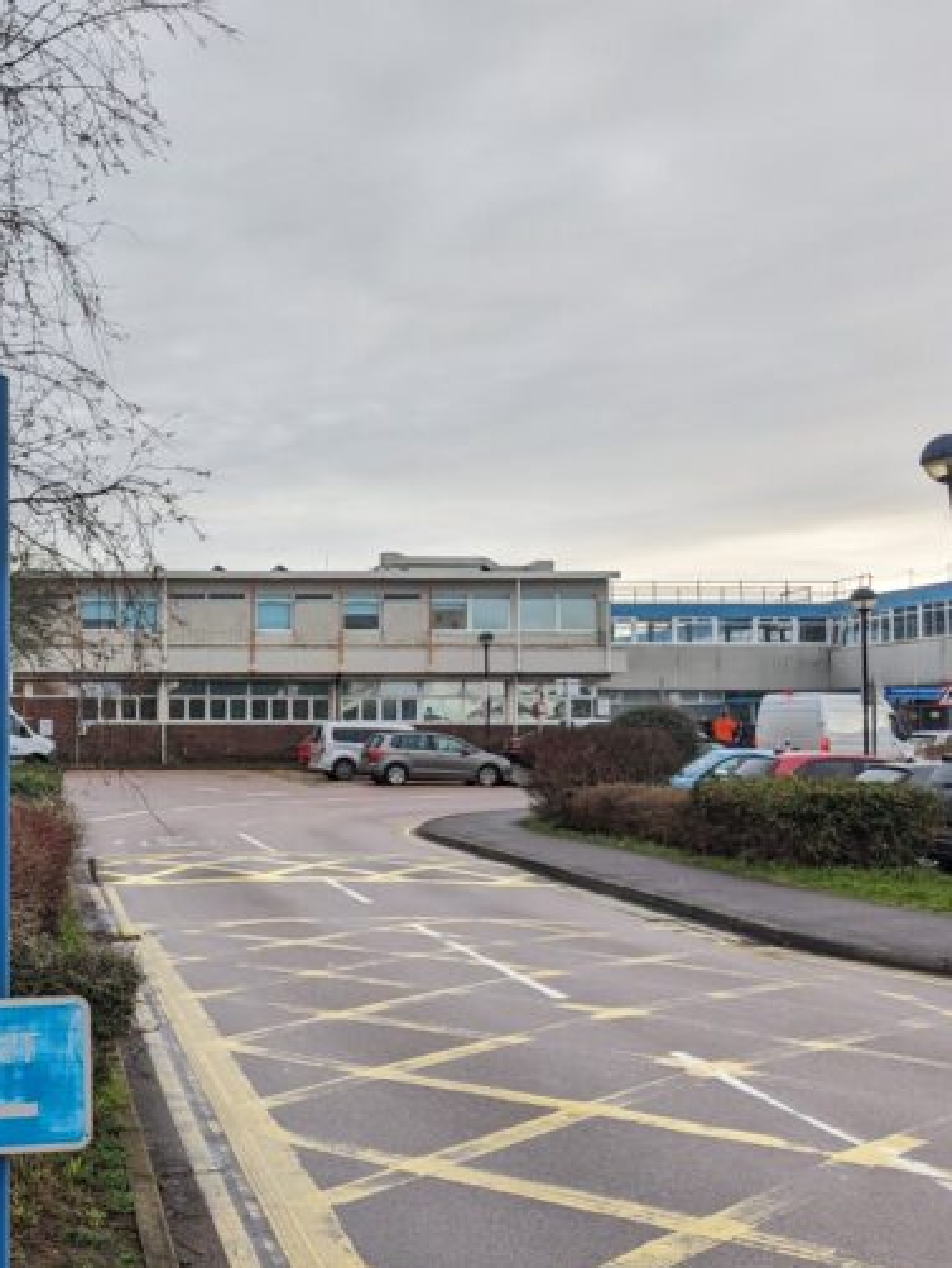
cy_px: 677
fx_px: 1575
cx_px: 66
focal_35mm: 43
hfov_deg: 31.7
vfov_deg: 43.8
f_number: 1.73
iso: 48
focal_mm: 4.38
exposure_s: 1/975
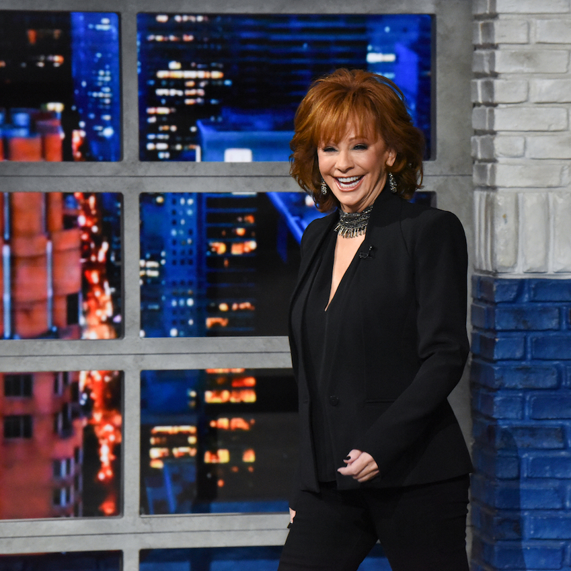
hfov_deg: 8.5
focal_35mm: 205
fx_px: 3826
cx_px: 337
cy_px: 285
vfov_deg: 8.5
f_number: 5.6
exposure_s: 1/250
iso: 6400
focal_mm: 160
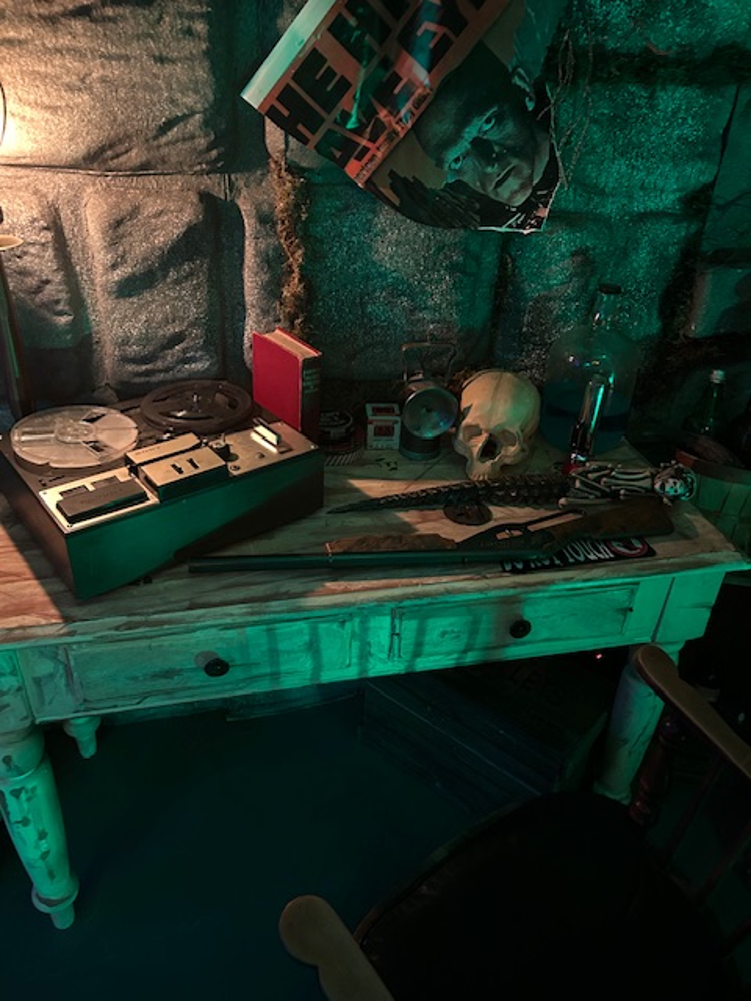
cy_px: 500
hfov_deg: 53.1
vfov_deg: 67.3
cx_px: 376
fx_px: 752
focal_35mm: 26
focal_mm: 5.7
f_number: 1.5
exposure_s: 1/20
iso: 1000
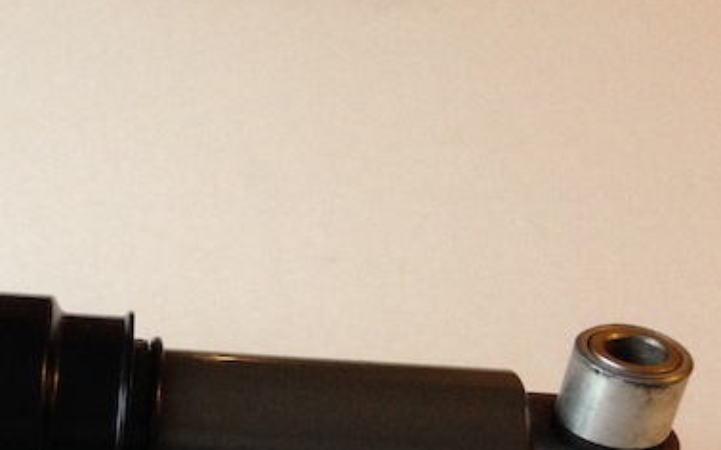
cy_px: 484
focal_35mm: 74
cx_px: 0
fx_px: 1454
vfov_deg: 17.1
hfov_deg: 26.4
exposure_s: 1/20
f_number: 2.4
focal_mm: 4.12
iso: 200
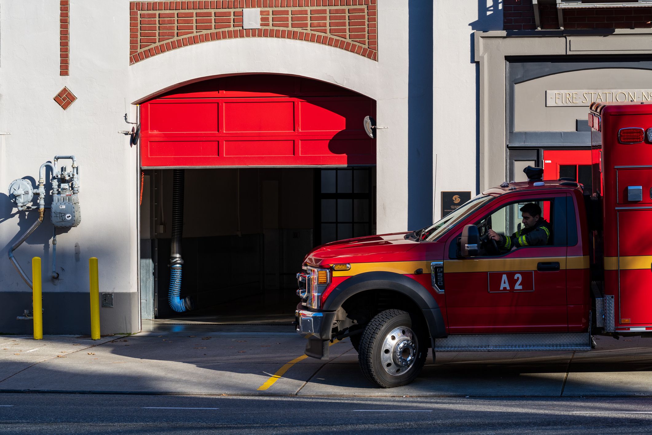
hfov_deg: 19.5
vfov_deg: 13.0
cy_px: 218
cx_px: 326
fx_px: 1902
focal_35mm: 105
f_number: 9
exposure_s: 1/125
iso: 110
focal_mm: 105
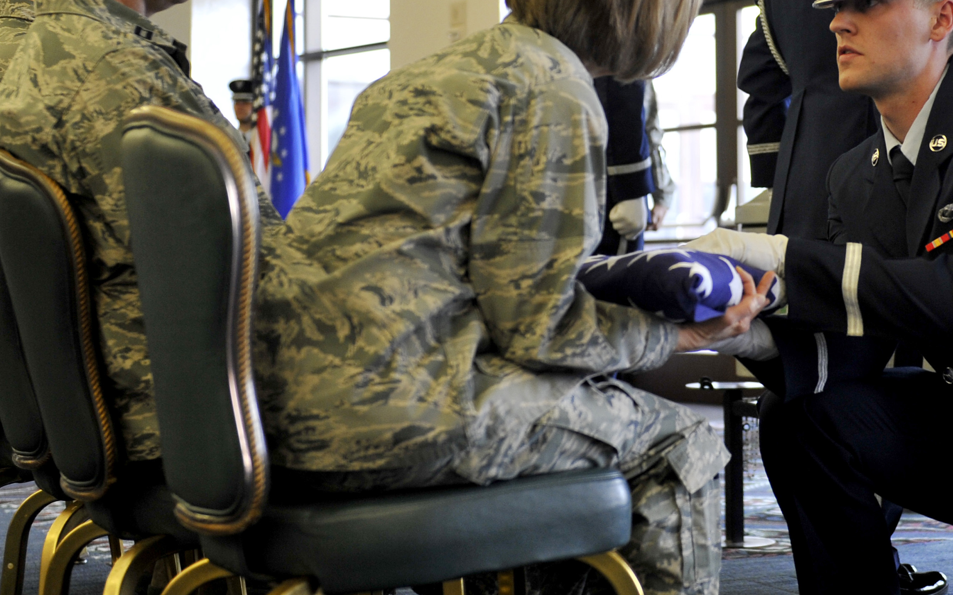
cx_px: 619
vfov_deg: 19.1
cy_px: 223
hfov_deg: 30.0
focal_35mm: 68
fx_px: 1766
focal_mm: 42
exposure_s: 1/160
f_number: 2.8
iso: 1000
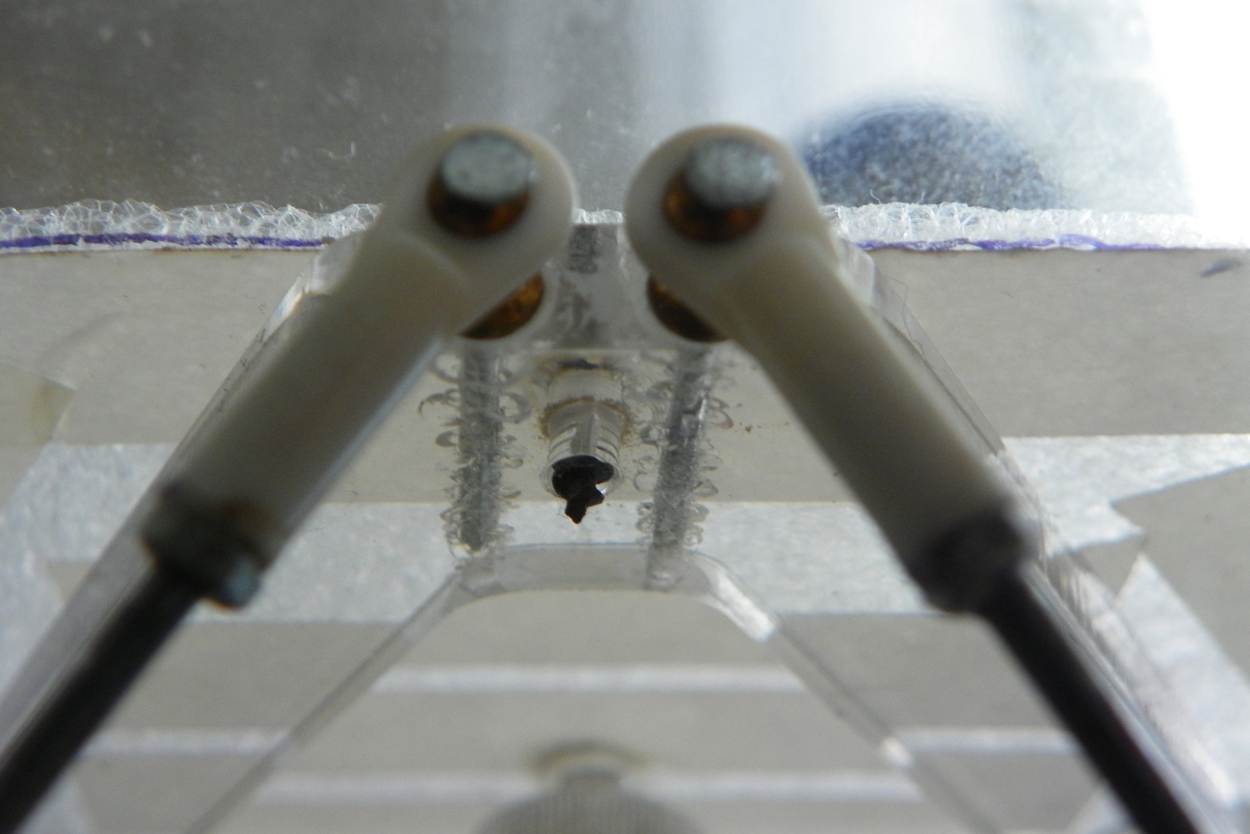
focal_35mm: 55
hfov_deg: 36.2
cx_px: 622
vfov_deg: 24.6
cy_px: 434
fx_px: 1910
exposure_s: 1/20
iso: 100
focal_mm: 9.2
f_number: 3.5
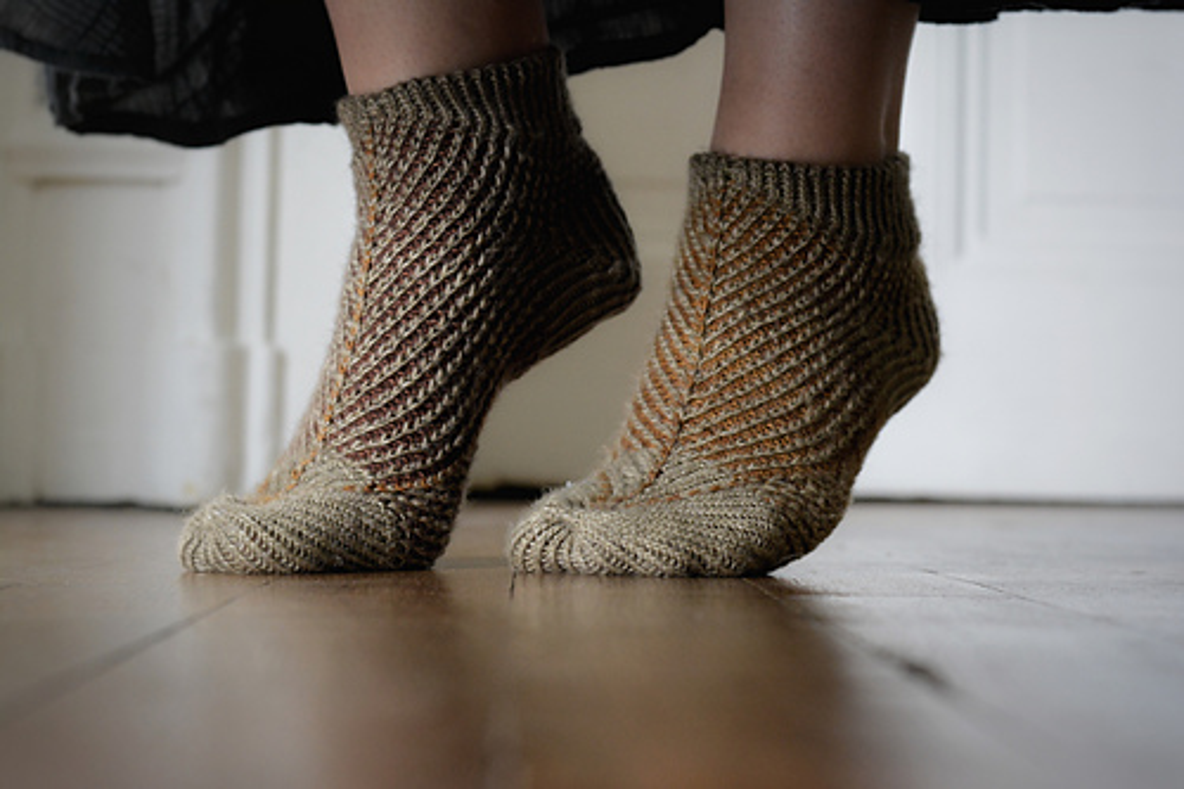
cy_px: 394
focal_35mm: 75
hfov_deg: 27.0
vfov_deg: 18.2
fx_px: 2466
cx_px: 592
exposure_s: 1/30
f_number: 4.5
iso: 2000
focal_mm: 50
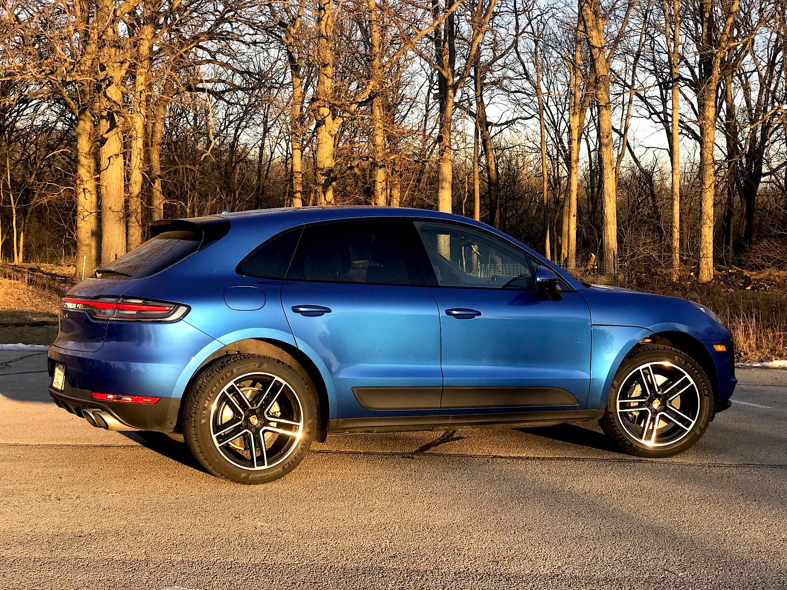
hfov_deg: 33.8
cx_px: 394
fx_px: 1296
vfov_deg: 25.7
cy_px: 295
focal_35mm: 57
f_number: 2.8
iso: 32
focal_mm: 6.6
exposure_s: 1/244
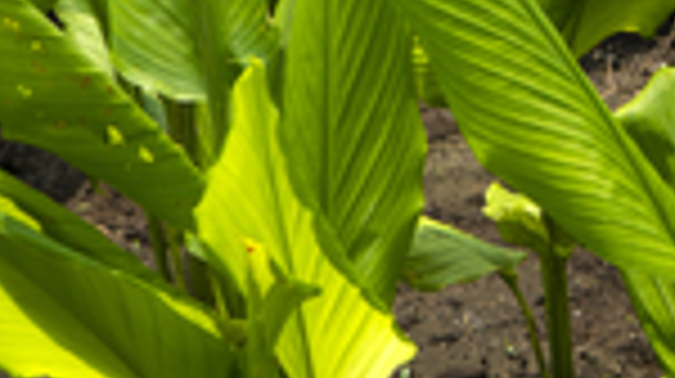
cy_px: -227
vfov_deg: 6.9
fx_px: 3093
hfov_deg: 11.9
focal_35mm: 173
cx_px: 1030
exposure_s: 1/320
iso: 100
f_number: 8
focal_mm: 42
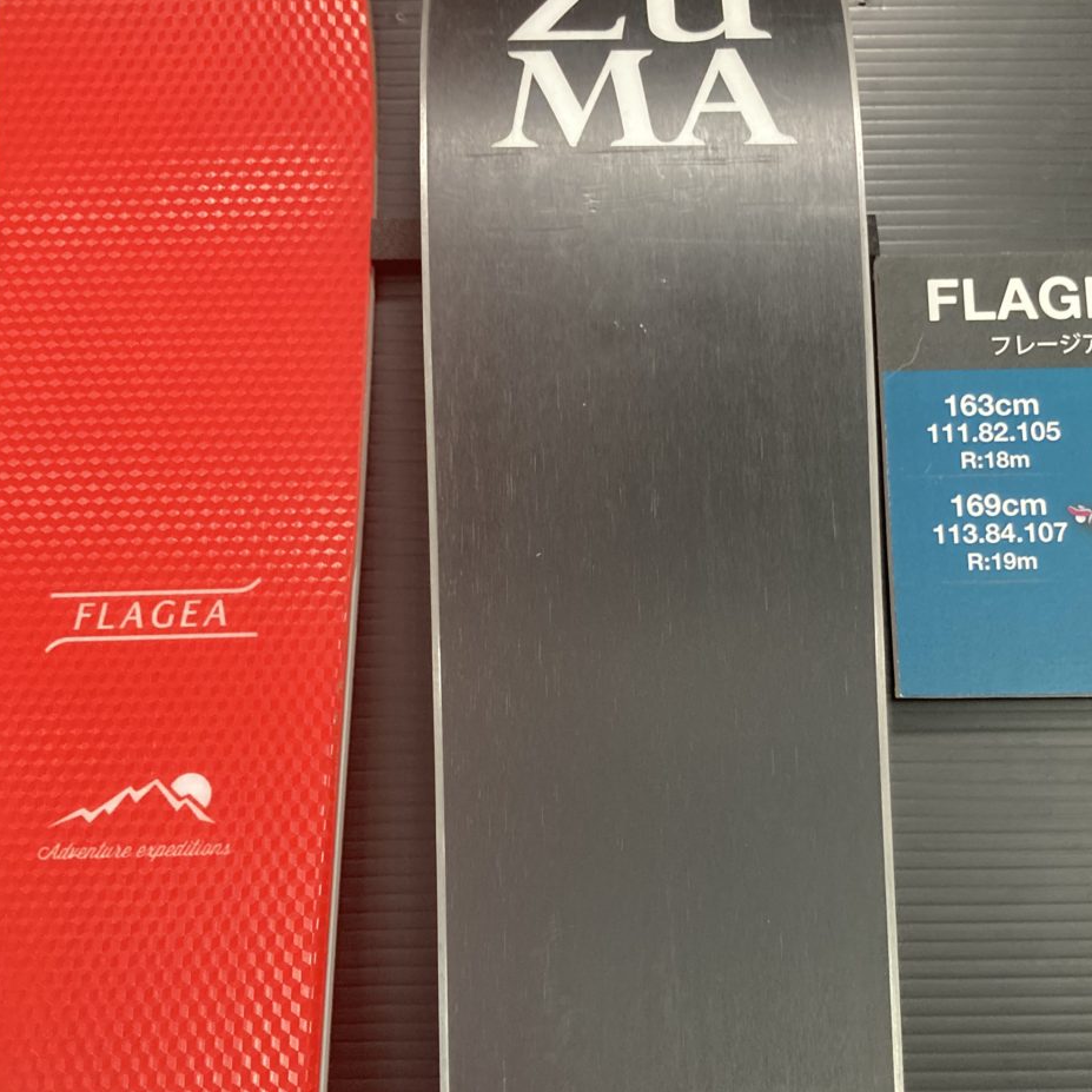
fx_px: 1463
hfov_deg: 40.9
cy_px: 613
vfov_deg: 40.9
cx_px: 593
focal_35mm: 41
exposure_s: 1/40
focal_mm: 3.99
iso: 250
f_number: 1.8
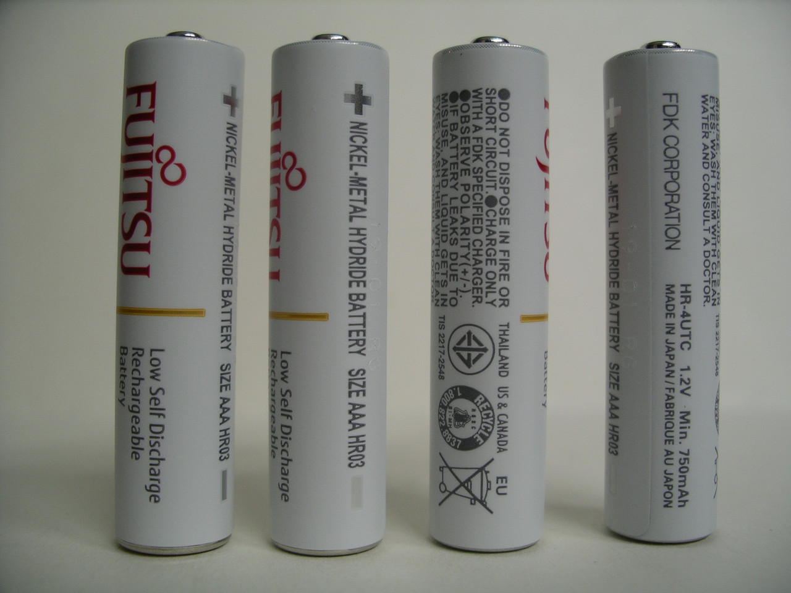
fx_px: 845
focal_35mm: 37
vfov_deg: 38.7
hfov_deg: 50.1
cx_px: 396
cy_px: 296
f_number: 2.8
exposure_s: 1/60
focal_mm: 7.8
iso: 64
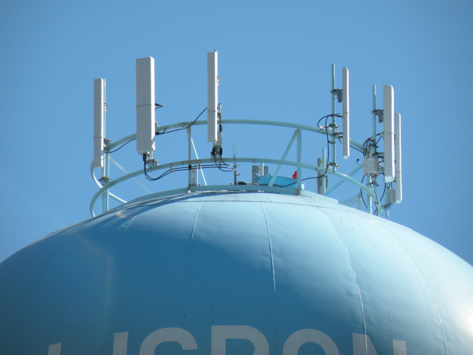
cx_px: 236
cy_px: 178
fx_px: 6641
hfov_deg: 4.1
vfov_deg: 3.1
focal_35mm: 486
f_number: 5.6
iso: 64
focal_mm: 84.2
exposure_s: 1/330
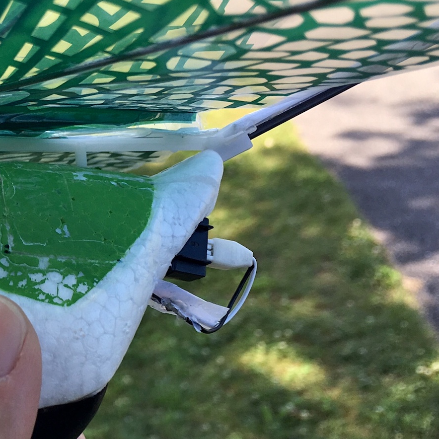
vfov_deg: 29.4
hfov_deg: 27.5
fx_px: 832
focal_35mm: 58
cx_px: -21
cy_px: 280
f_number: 2.2
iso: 25
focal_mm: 4.15
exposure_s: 1/364
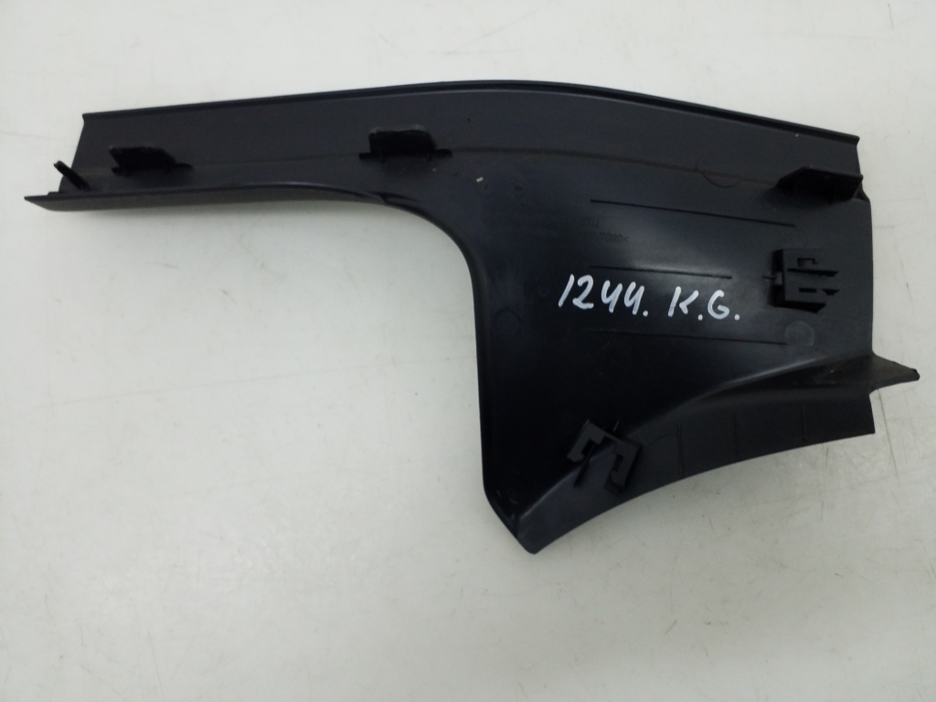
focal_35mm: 27
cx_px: 468
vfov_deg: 51.4
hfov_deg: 65.3
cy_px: 351
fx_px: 730
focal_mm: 3.6
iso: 125
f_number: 1.9
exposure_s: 1/50
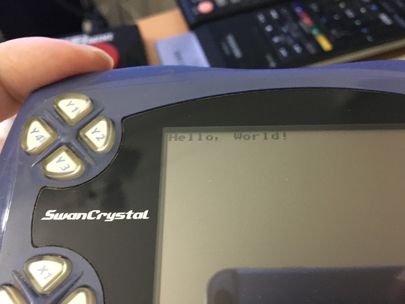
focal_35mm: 29
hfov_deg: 61.7
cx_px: 202
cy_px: 152
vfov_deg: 48.2
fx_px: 339
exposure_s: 1/15
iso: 250
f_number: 2.2
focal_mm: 4.15
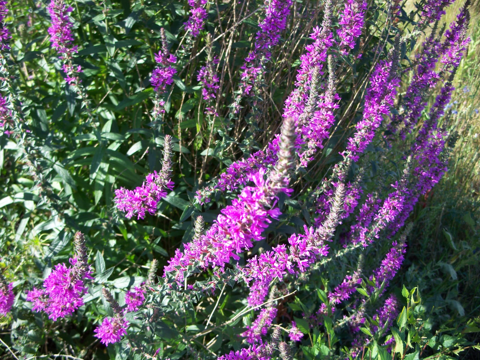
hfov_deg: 50.1
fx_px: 513
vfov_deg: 38.7
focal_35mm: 37
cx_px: 240
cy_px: 180
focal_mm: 7.8
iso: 64
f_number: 2.8
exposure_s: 1/250
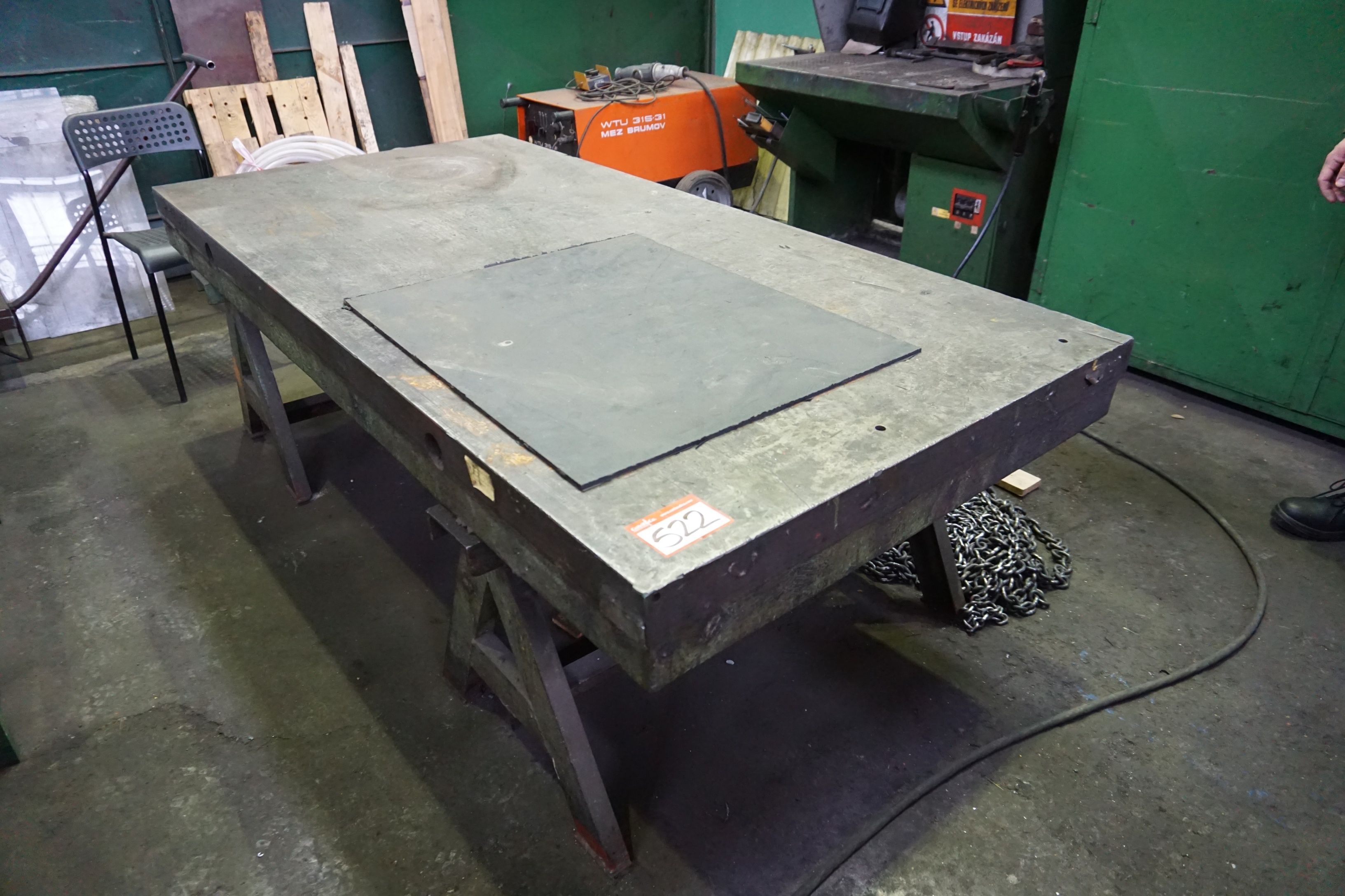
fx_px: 897
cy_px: 448
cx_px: 672
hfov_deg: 73.7
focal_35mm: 24
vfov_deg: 53.1
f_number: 3.5
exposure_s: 1/30
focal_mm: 16
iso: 3200
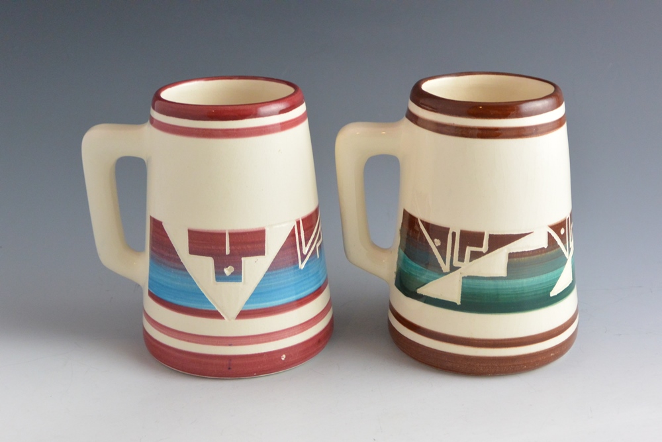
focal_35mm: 59
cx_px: 331
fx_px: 1085
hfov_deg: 33.9
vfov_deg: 23.0
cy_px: 221
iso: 800
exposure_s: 1/50
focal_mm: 21.9
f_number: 5
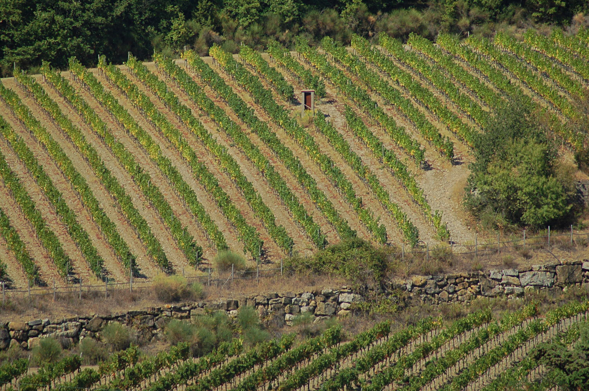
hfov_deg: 4.6
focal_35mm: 450
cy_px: 196
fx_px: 7356
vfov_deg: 3.0
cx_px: 294
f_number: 5.6
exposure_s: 1/2000
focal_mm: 300
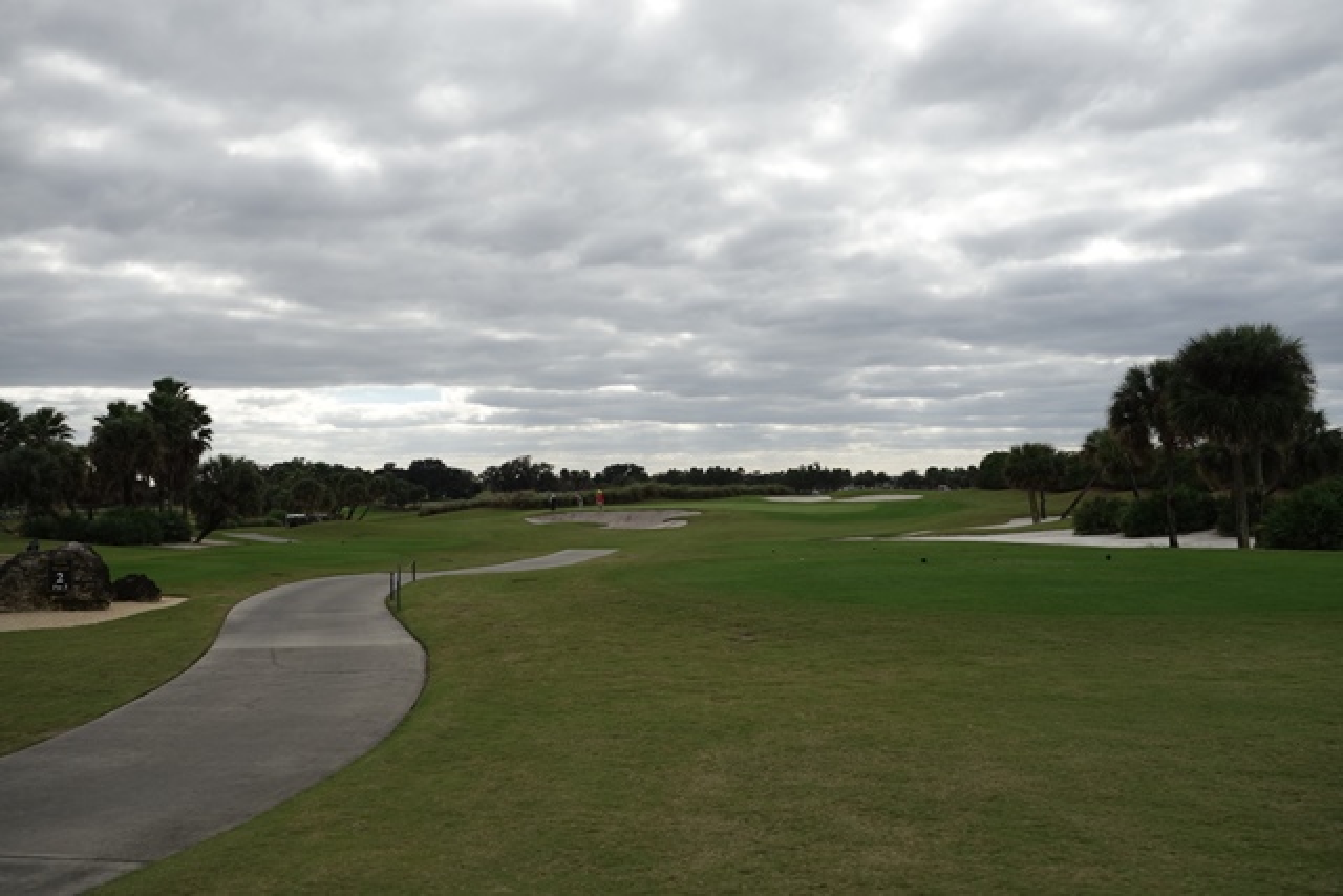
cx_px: 672
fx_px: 1306
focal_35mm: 35
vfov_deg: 37.9
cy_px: 448
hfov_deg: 54.4
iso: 125
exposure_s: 1/640
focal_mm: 13.09
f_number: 5.6
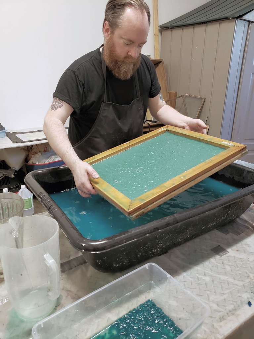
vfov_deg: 67.3
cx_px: 127
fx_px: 254
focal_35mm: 26
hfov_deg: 53.1
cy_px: 170
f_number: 1.5
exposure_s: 1/60
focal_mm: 4.3
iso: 320
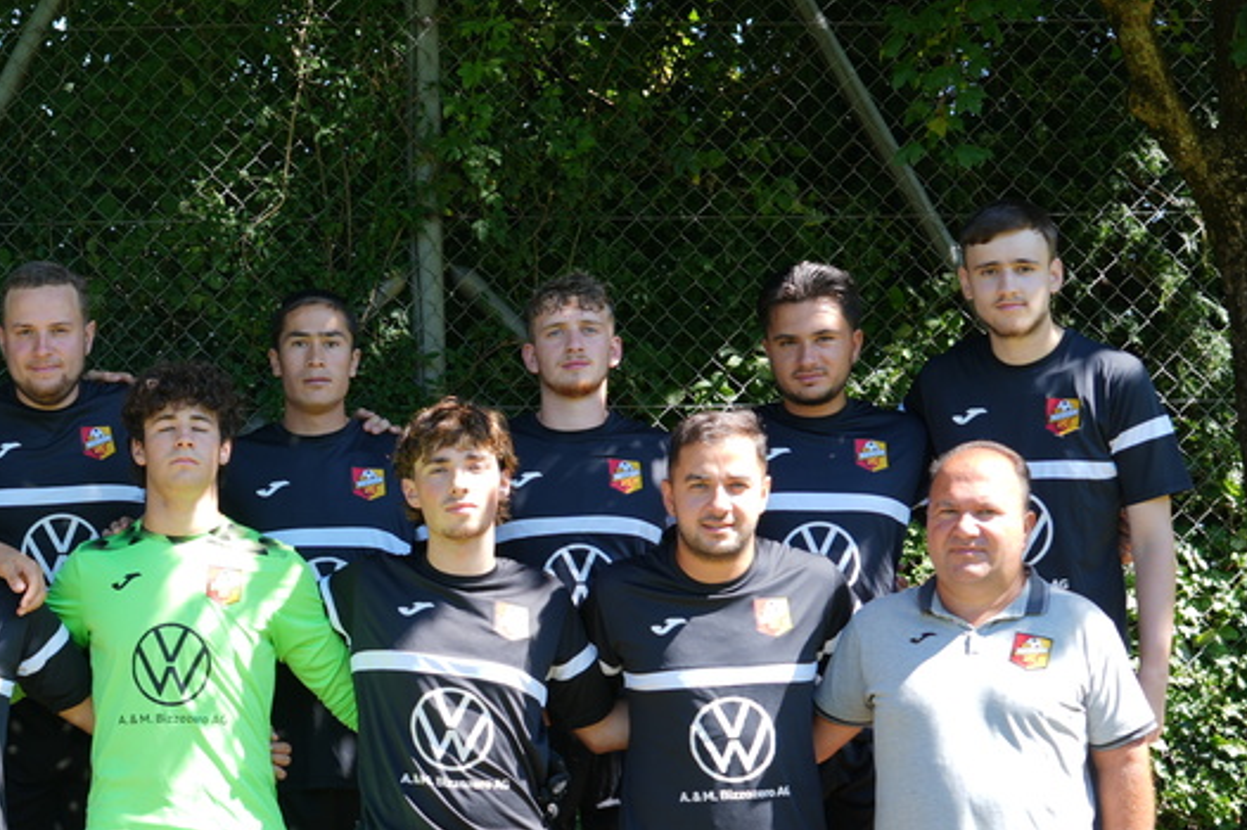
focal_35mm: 105
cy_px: 716
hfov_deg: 19.0
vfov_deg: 12.9
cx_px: 45
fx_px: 3635
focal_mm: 46
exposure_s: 1/60
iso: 50
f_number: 4.5
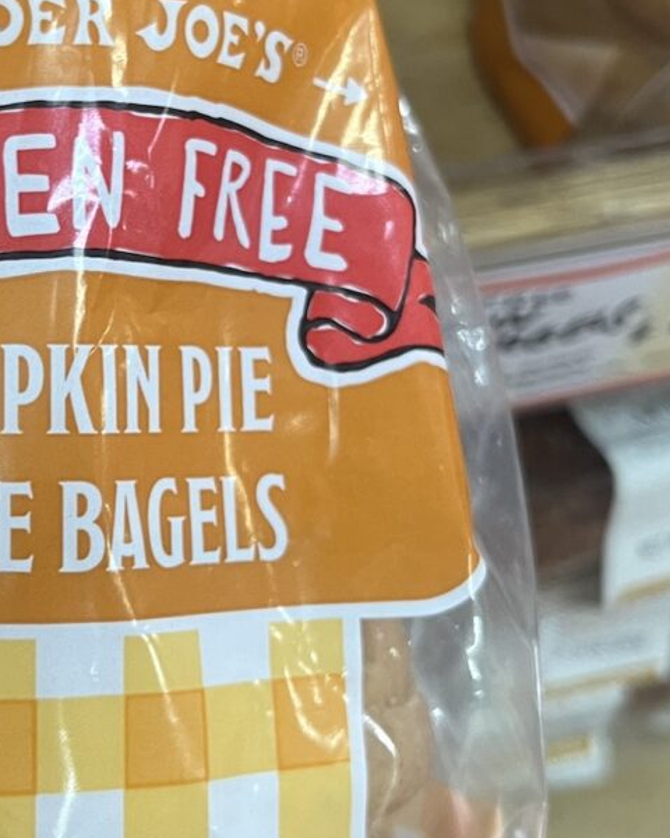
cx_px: 80
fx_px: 1611
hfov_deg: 23.0
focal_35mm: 65
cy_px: 355
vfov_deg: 29.1
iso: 125
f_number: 1.6
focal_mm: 5.1
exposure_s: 1/75
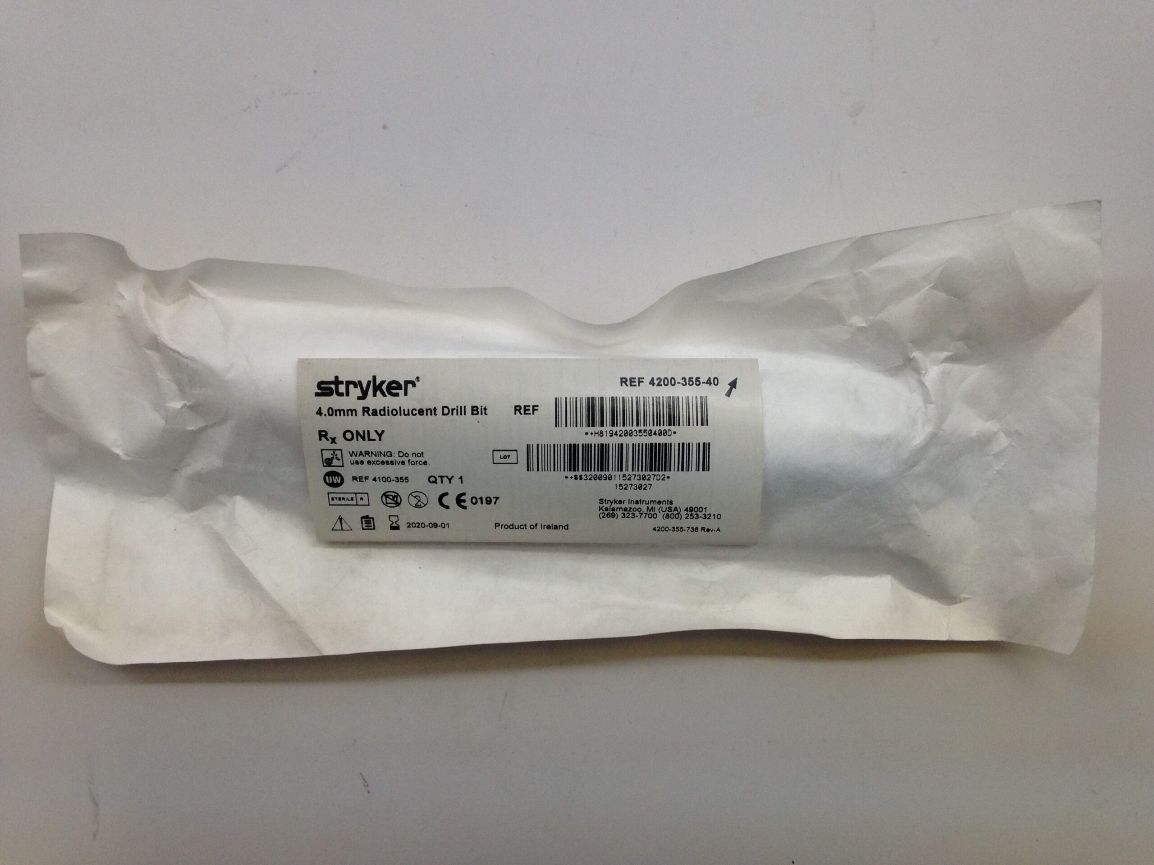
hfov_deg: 55.4
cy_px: 432
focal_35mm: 33
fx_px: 1100
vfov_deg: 42.9
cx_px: 577
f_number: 2.4
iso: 100
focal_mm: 4.12
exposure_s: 1/120
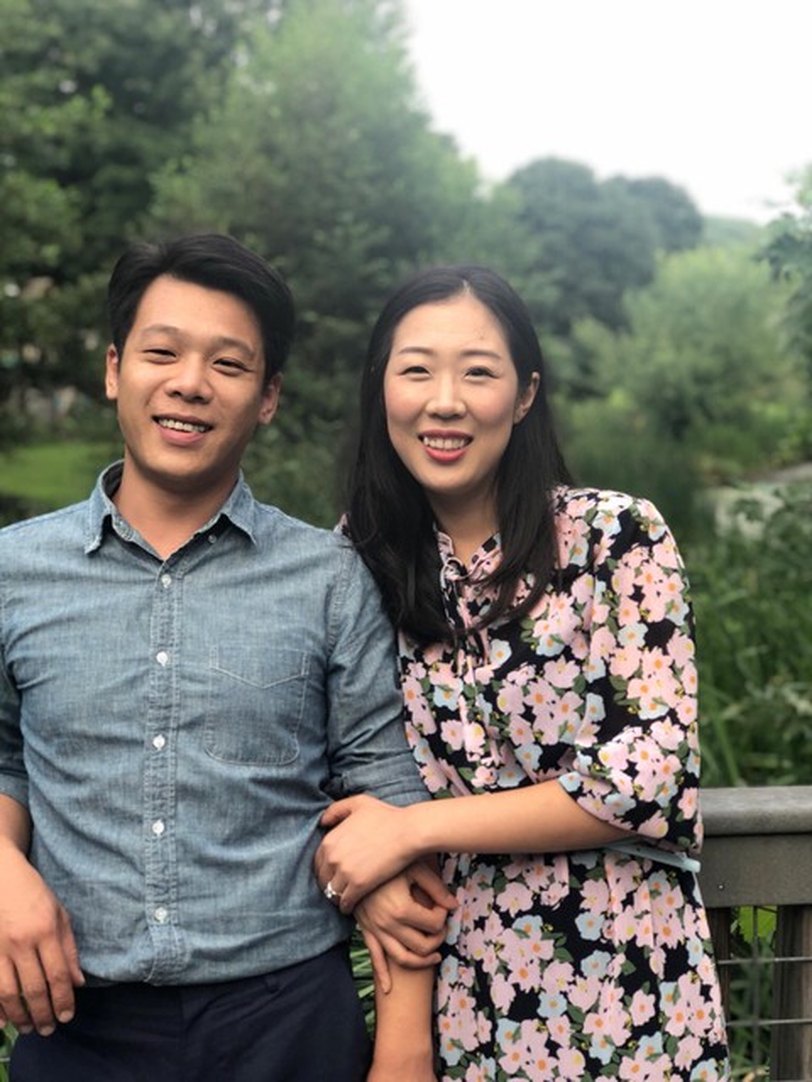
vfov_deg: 33.8
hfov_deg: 25.7
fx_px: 1783
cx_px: 406
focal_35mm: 57
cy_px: 541
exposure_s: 1/60
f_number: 2.8
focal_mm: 6.6
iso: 25
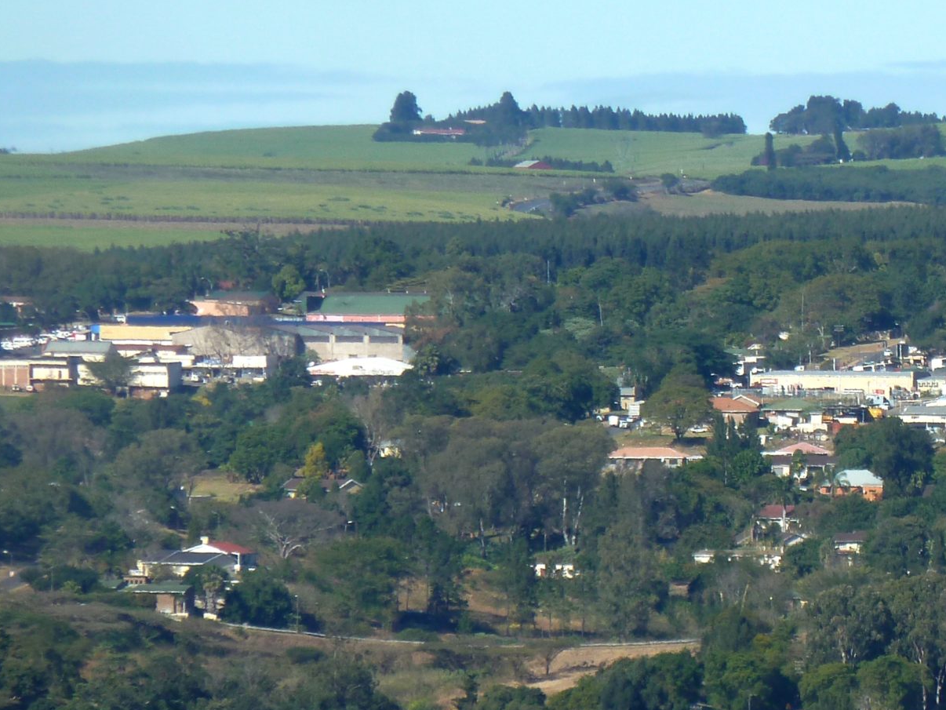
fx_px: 16127
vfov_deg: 2.5
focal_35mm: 590
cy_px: 563
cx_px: 810
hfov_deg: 3.4
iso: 80
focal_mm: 45.7
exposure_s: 1/400
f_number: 4.8
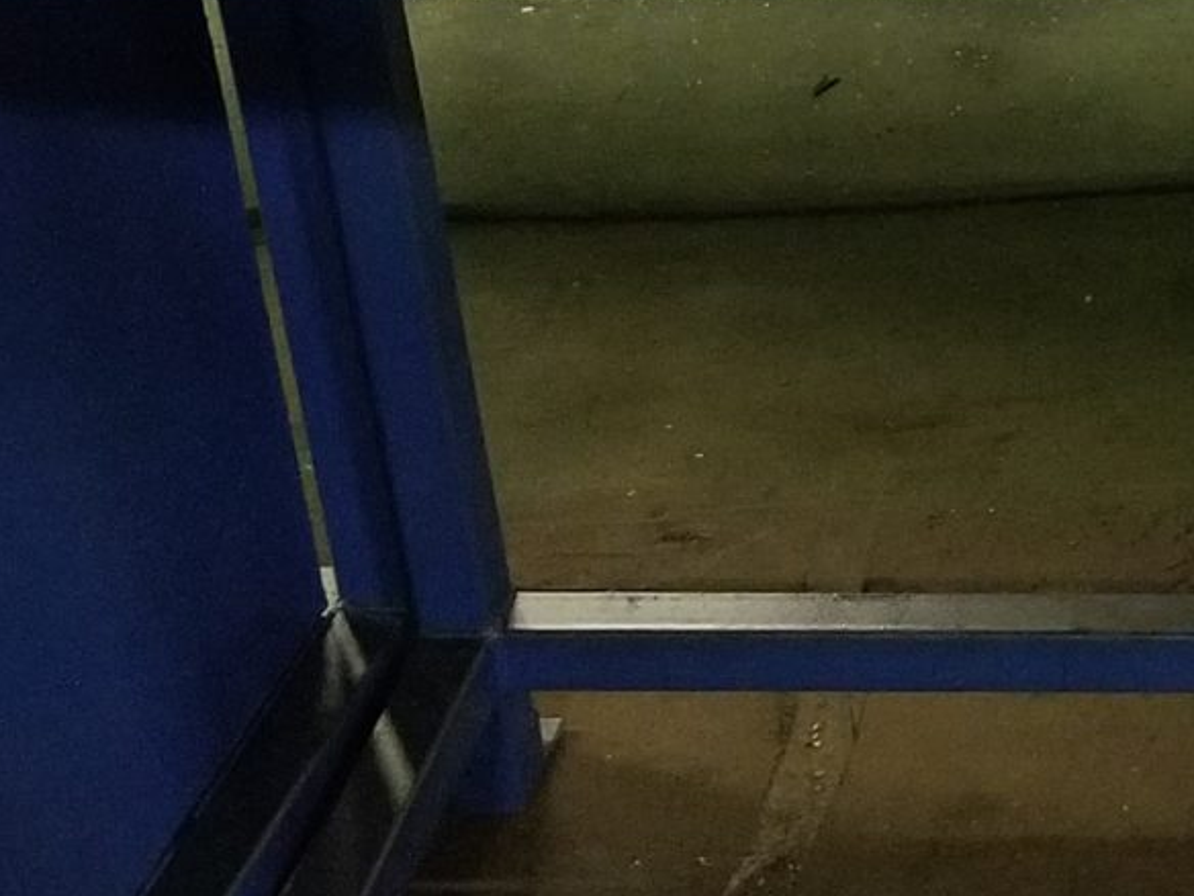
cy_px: 84
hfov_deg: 16.0
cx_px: 1734
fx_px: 3932
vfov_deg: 12.9
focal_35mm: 114
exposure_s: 1/10
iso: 500
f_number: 1.7
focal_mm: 4.25
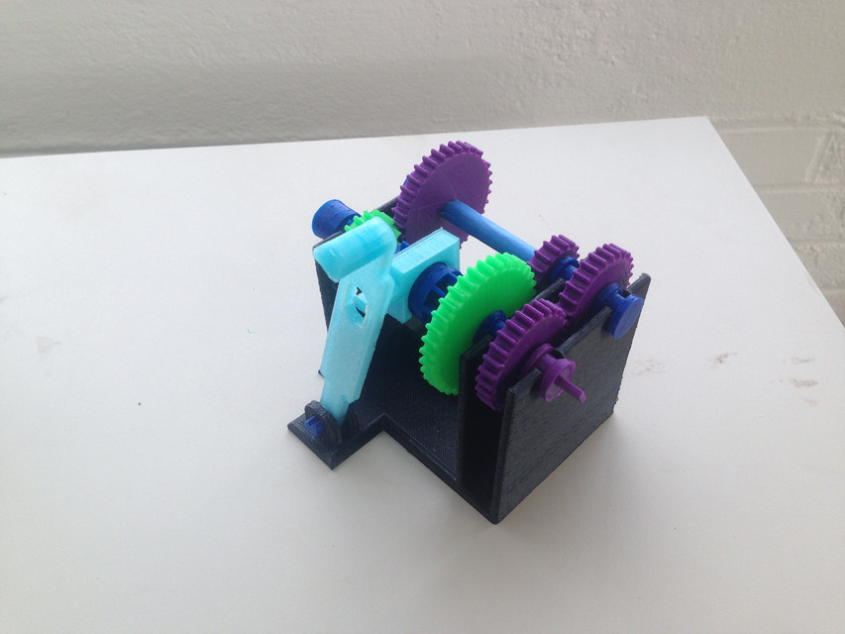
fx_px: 806
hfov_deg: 55.3
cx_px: 422
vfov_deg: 43.0
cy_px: 317
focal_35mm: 33
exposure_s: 1/154
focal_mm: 4.12
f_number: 2.4
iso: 50
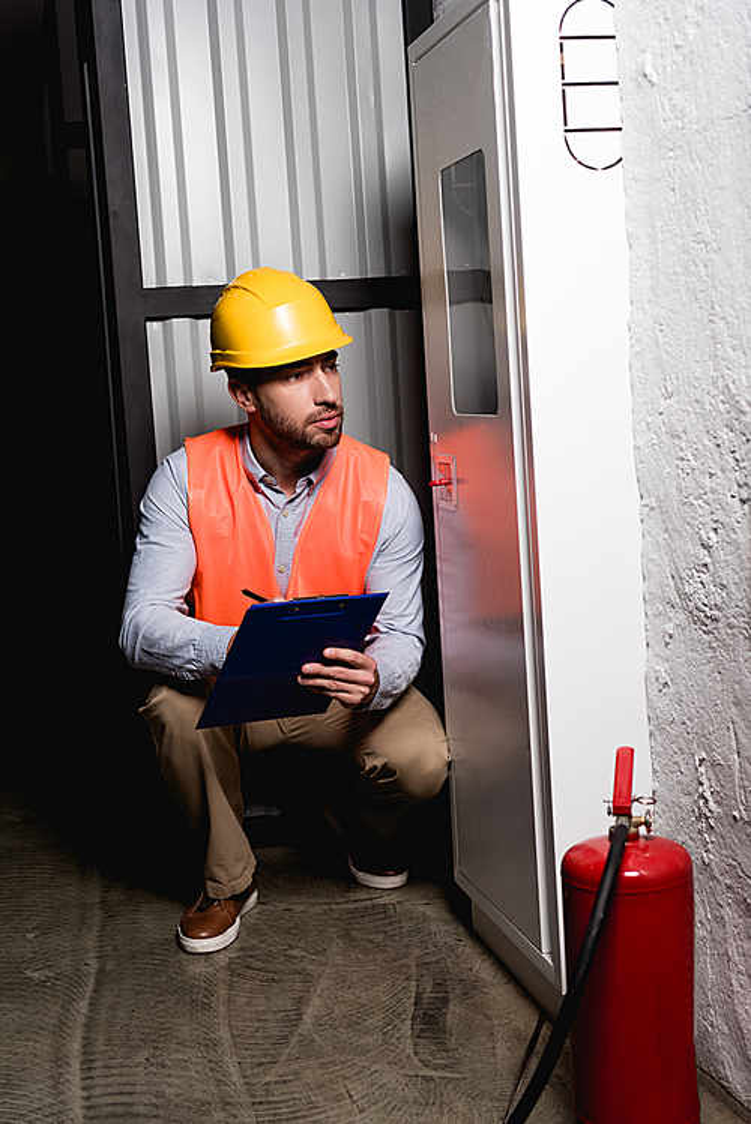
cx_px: 376
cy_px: 562
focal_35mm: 48
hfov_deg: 28.1
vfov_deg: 41.1
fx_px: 1500
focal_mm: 48
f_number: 3.2
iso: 125
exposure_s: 1/200
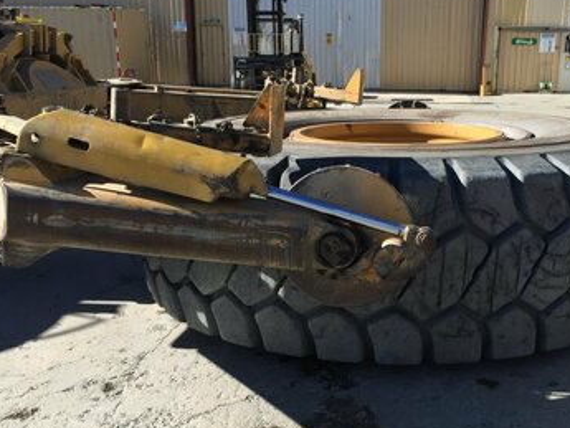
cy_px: 232
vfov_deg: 34.3
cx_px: 370
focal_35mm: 42
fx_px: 692
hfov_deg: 44.3
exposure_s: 1/1276
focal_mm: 4.15
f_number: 2.2
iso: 32
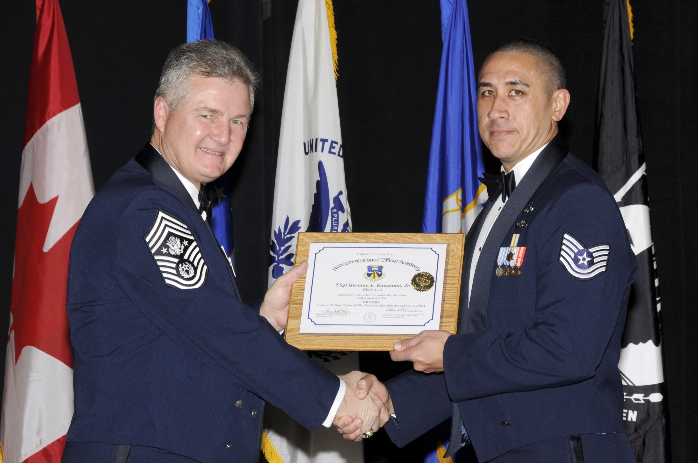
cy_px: 232
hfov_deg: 14.4
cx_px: 349
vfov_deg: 9.6
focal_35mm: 142
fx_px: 2758
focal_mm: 95
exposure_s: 1/60
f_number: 11
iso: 200
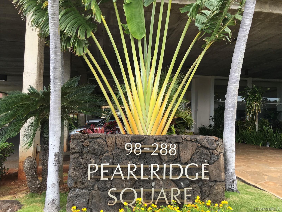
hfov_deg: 61.7
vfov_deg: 48.2
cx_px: 141
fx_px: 236
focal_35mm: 29
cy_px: 106
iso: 25
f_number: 2.2
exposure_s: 1/187
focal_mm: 4.15
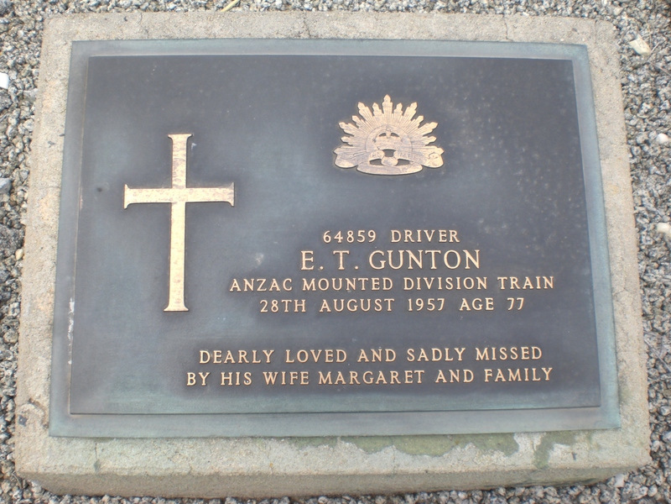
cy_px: 252
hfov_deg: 49.0
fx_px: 737
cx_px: 336
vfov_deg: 37.7
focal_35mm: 38
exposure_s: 1/125
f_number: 4.4
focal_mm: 6.3
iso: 50
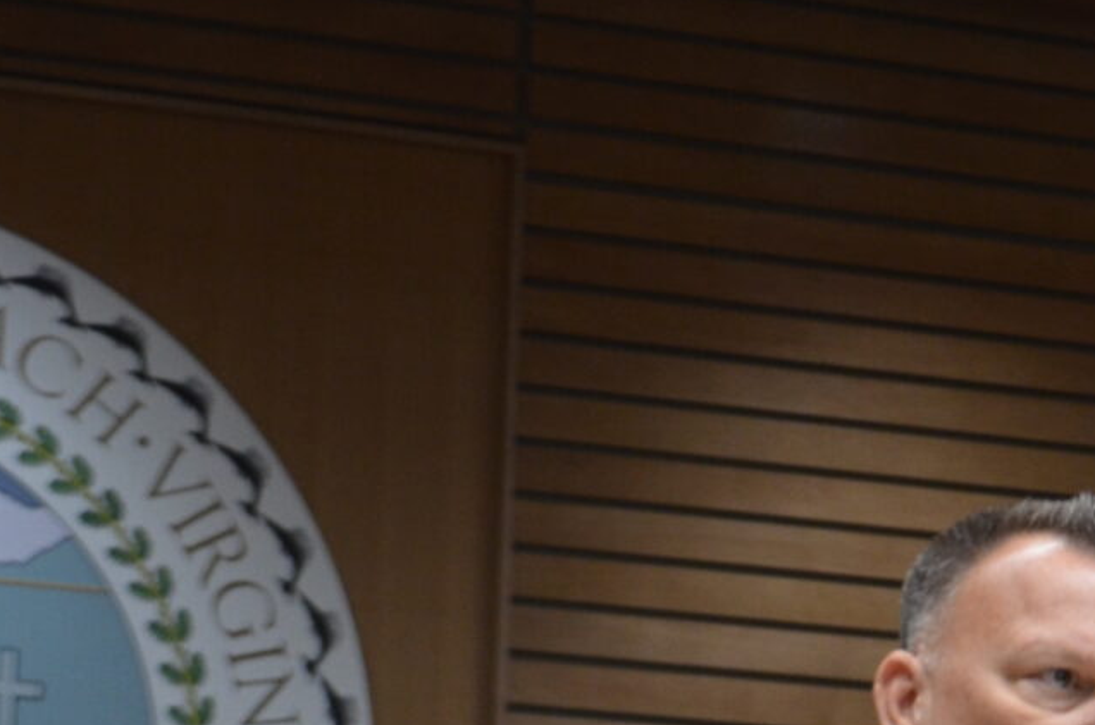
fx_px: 5129
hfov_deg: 11.8
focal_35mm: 169
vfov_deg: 7.9
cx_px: 1534
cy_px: 1119
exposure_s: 1/60
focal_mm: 28
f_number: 4.5
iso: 500
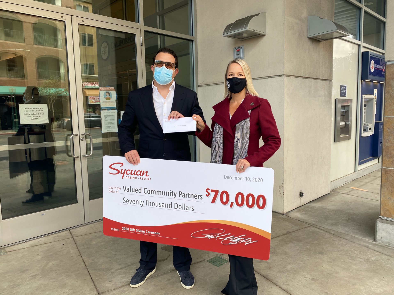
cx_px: 197
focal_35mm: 26
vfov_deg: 53.1
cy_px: 148
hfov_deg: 67.3
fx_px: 296
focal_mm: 4.25
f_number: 1.8
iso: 32
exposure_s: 1/132
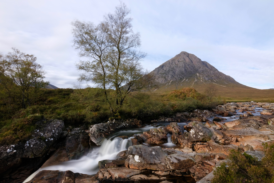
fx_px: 114
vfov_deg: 77.3
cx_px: 137
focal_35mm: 15
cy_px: 92
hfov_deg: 100.4
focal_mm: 10
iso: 200
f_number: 16
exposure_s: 30
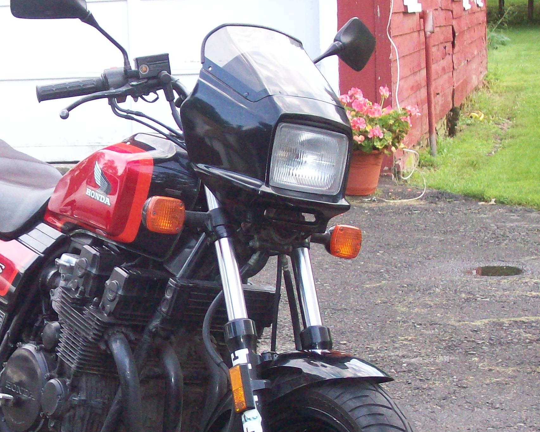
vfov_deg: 15.7
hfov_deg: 19.3
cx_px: 73
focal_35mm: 98
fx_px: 1566
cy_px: 307
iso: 200
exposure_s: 1/95.3
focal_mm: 9.4
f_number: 3.4
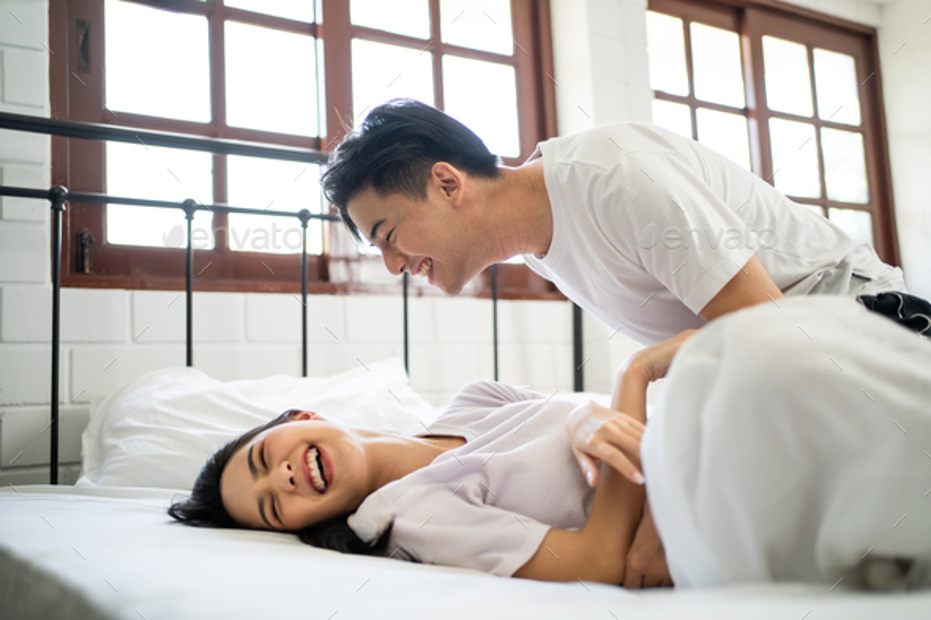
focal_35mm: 35
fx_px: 905
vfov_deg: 37.8
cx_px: 466
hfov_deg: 54.4
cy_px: 310
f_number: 1.8
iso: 500
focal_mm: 35
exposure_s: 1/640
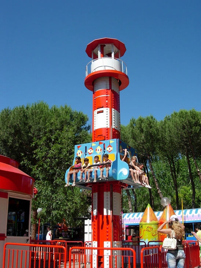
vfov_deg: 49.0
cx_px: 100
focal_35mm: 38
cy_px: 134
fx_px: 294
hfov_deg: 37.7
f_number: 4.8
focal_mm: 7.8
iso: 79
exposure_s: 1/683
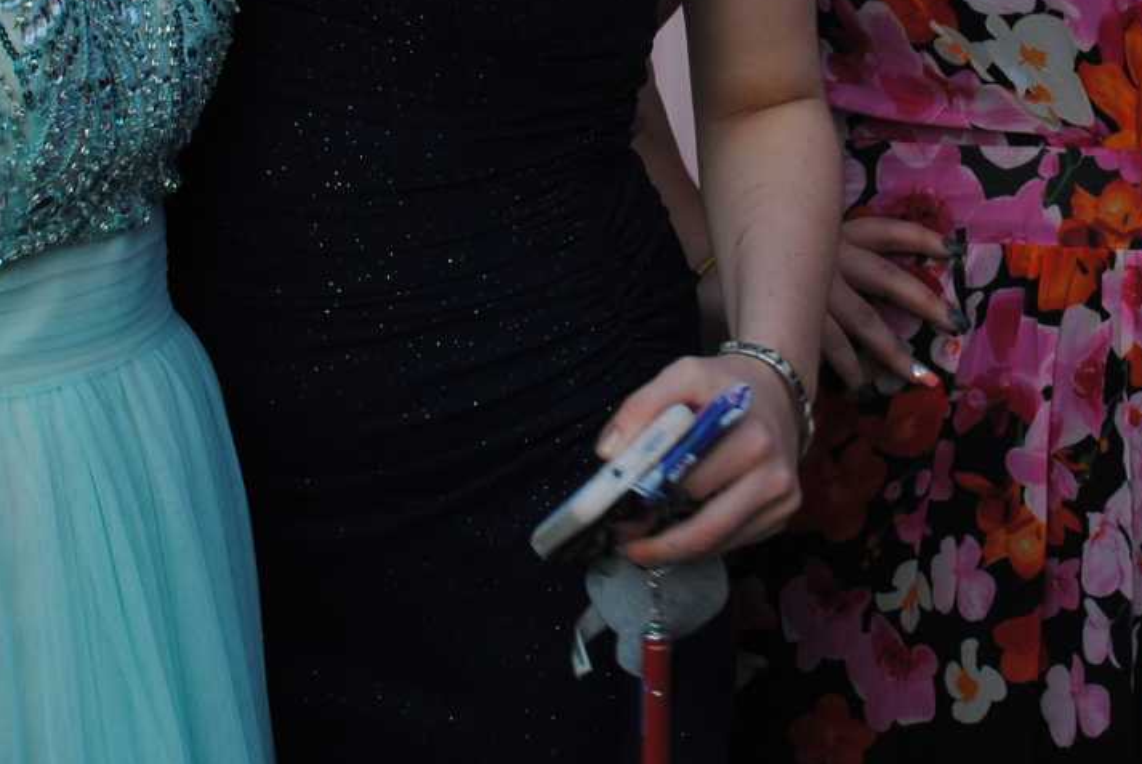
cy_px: -208
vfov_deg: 11.9
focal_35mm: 112
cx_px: 884
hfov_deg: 18.1
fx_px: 3556
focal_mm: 26
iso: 100
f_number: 7.1
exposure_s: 1/200
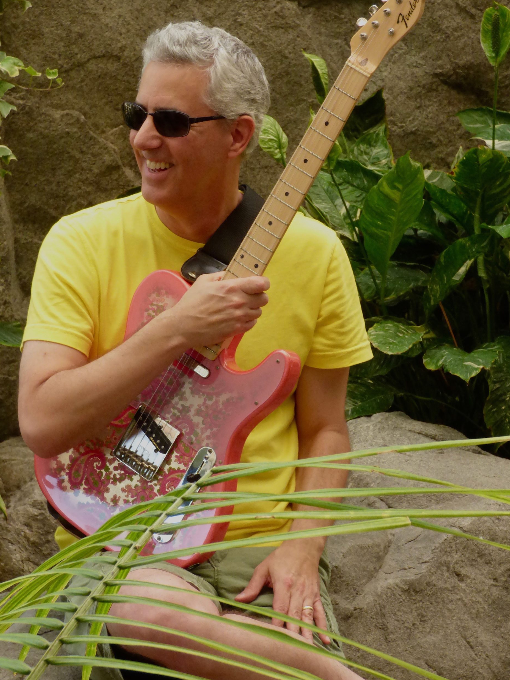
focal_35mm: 146
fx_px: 2868
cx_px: 249
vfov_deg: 13.5
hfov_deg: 10.2
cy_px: 346
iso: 800
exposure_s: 1/160
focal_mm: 25.24
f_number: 5.3
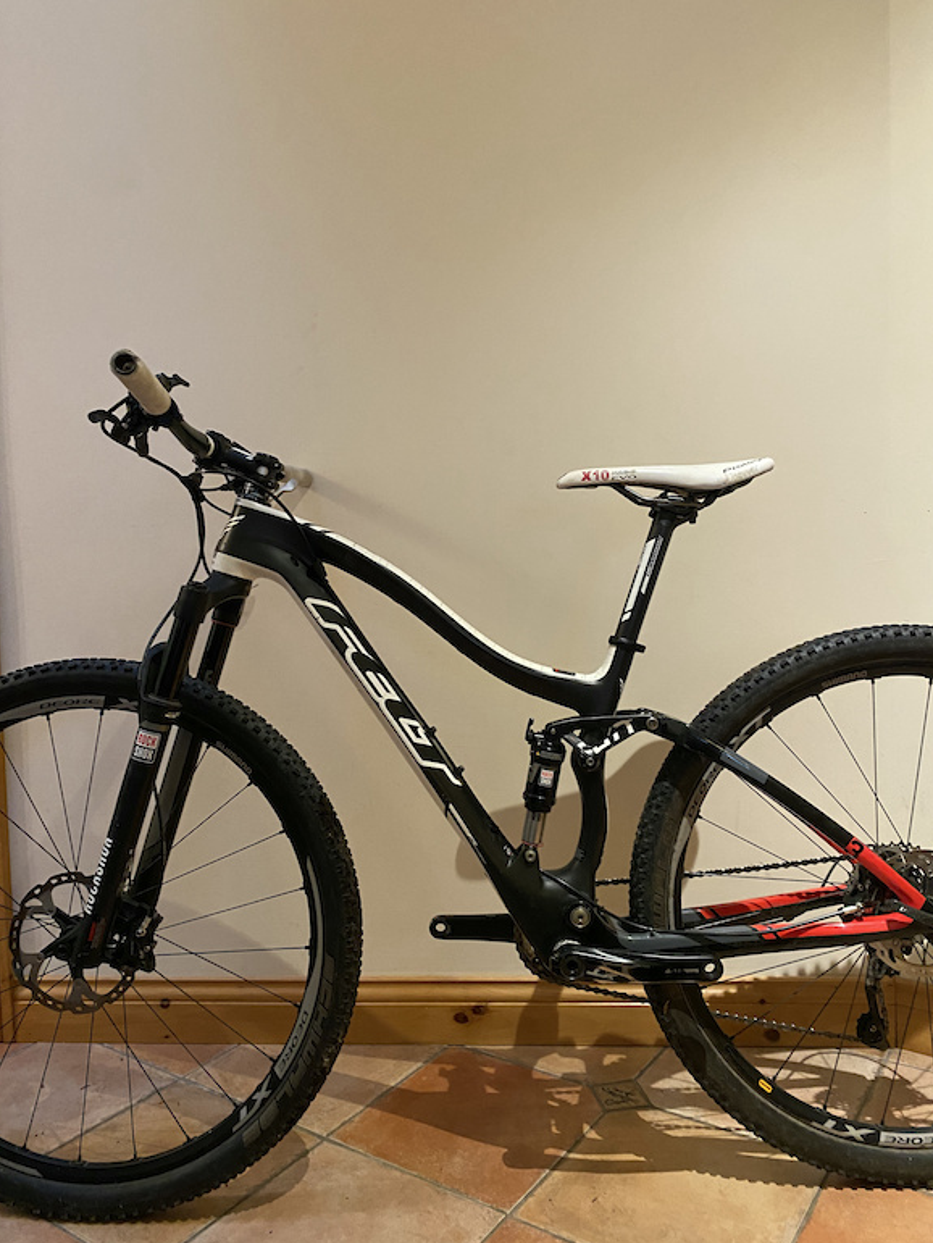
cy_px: 620
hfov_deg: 51.4
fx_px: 970
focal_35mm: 27
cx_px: 473
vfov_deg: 65.3
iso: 400
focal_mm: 4.25
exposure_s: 1/40
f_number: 1.8
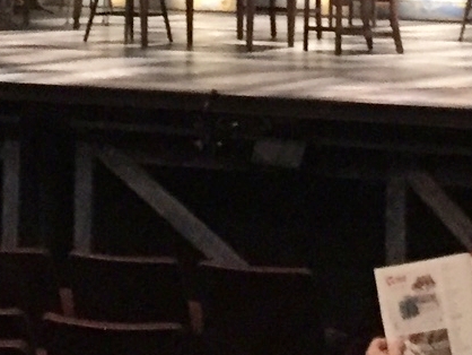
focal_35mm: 142
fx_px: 1937
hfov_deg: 13.9
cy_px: -388
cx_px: 209
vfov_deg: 9.6
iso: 800
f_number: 2.2
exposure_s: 1/15
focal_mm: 4.15
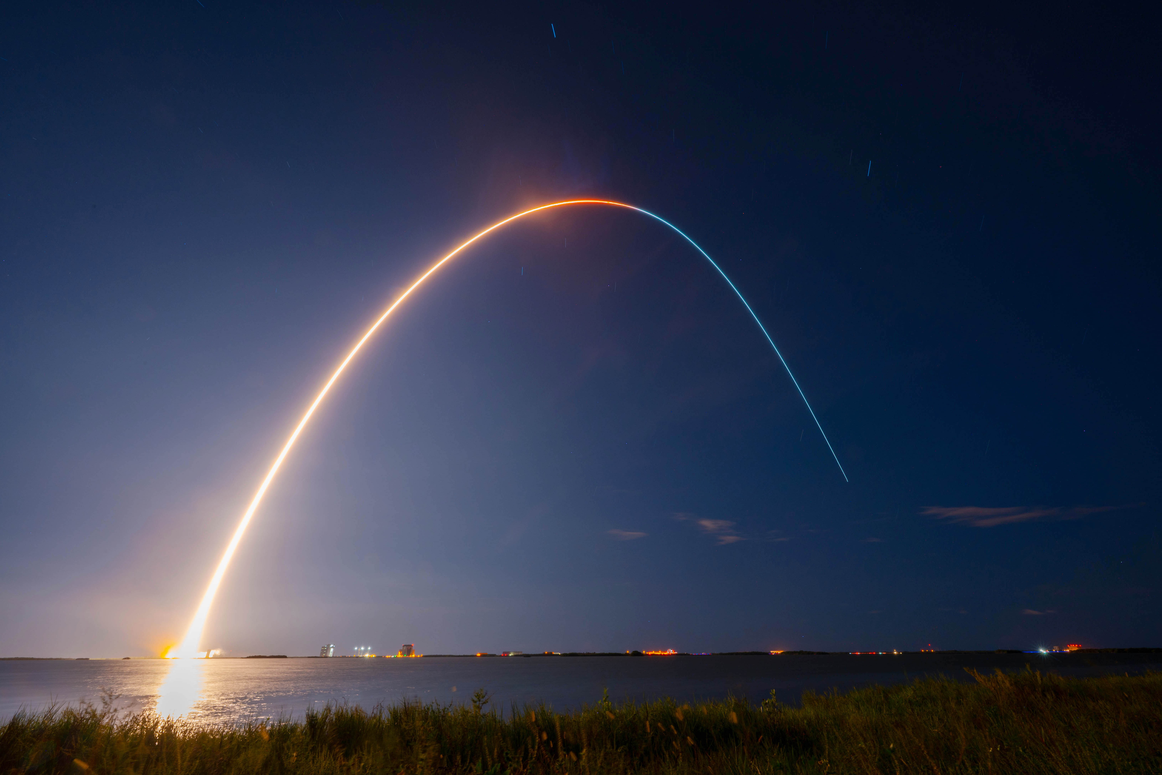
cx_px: 581
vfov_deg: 81.2
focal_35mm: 14
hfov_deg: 104.3
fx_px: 452
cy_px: 388
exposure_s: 324
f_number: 22
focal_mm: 14
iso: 100
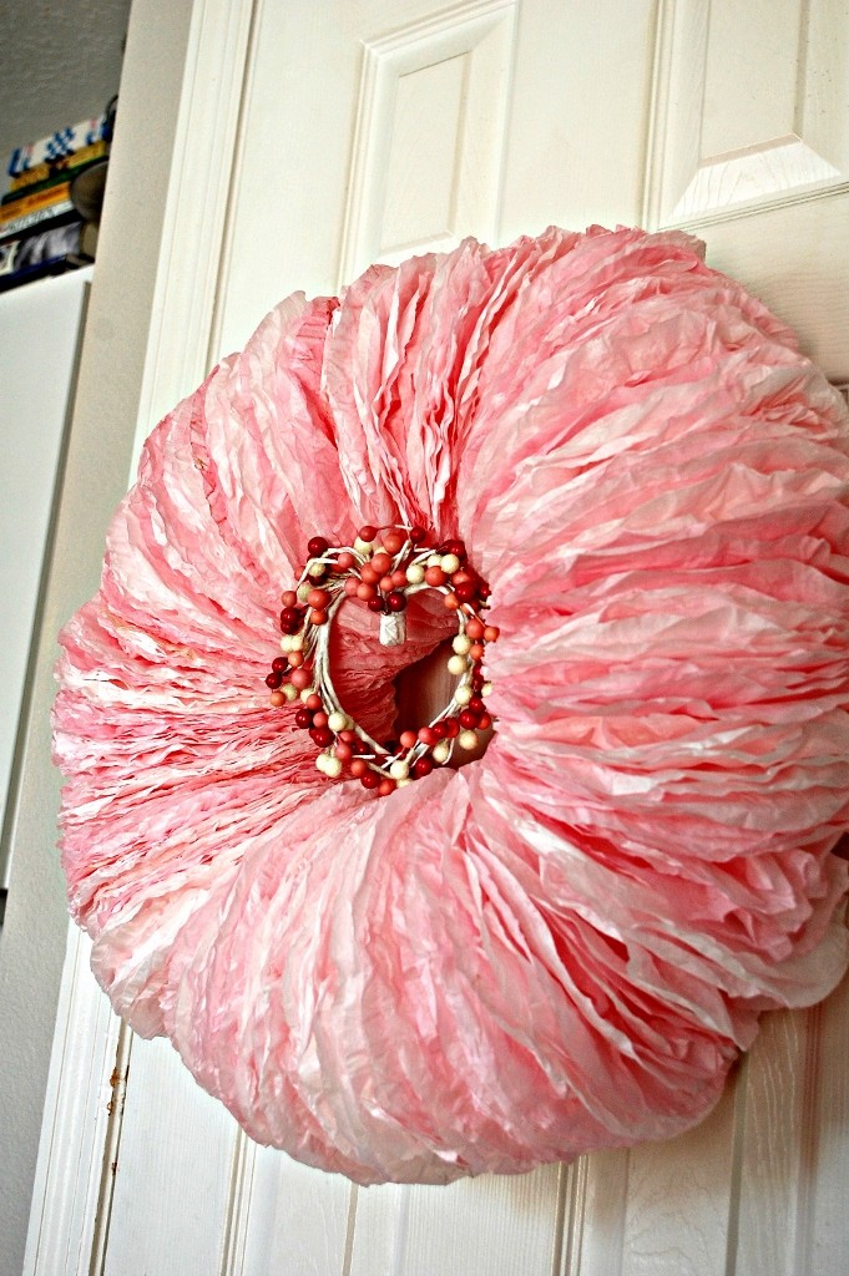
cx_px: 424
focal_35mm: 48
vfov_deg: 41.1
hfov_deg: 28.0
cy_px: 638
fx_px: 1701
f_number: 5
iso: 400
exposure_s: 1/40
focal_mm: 32
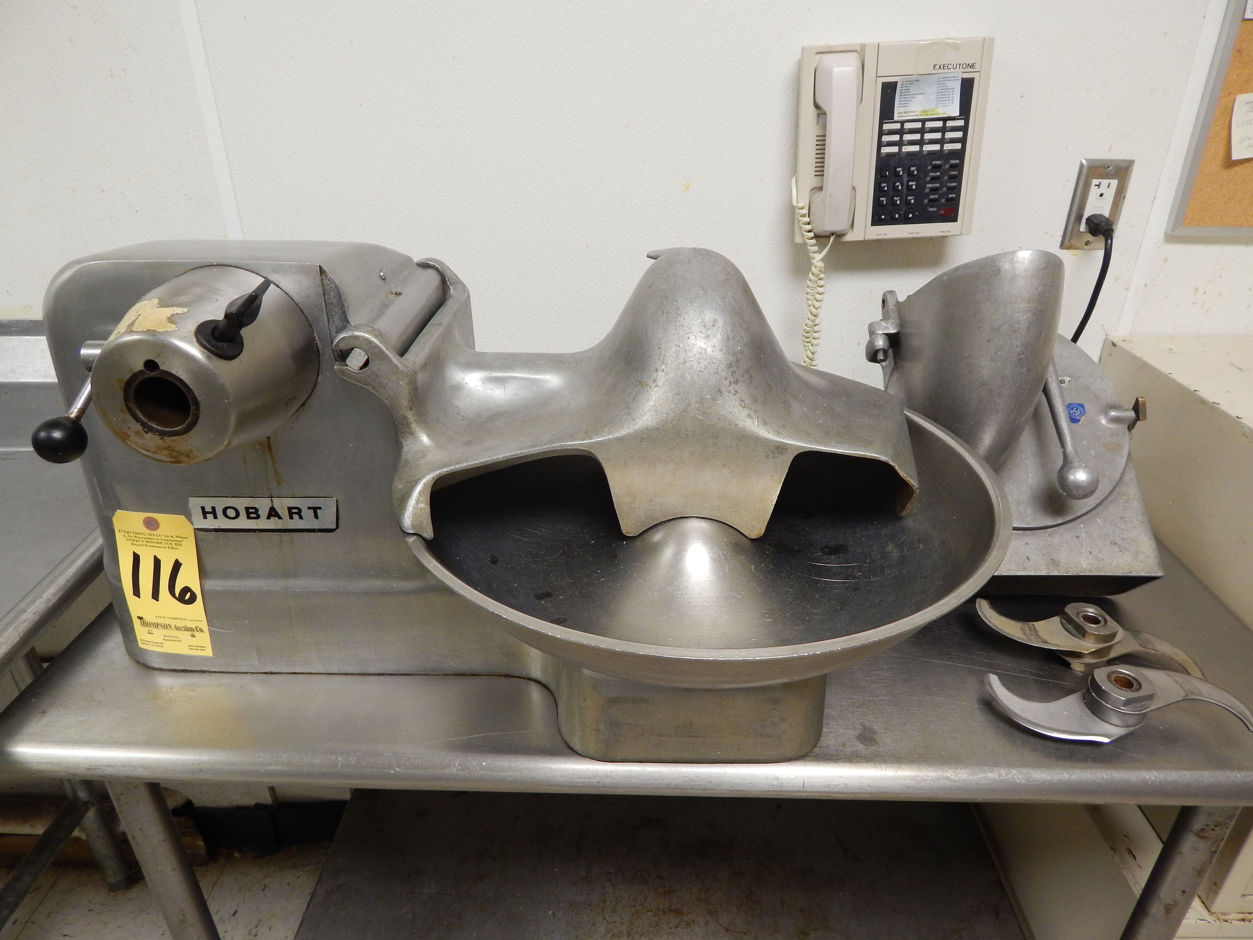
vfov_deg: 58.9
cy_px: 470
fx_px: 833
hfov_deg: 73.9
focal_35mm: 23
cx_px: 626
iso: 200
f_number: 3
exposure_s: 1/25
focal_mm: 4
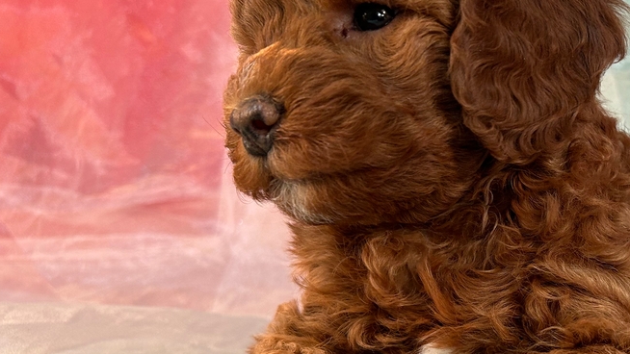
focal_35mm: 52
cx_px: 513
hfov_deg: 38.2
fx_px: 869
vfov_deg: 23.0
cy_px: 239
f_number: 1.5
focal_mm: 5.7
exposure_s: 1/120
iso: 100
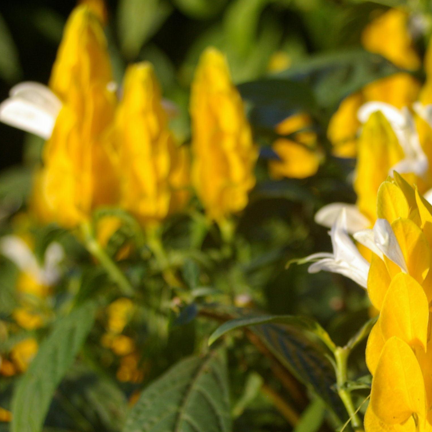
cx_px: 307
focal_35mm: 125
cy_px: 258
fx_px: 1765
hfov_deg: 13.9
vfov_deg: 13.9
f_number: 8
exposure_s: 1/90
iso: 400
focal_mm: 50
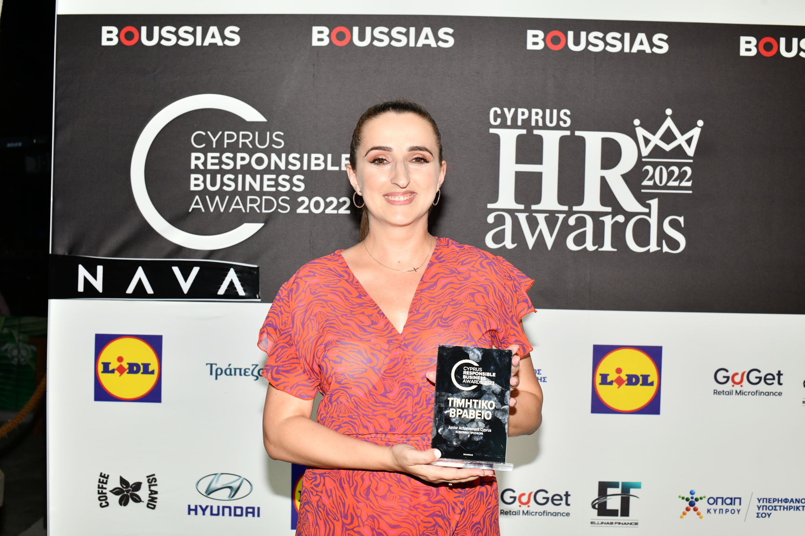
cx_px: 402
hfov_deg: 39.6
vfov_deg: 27.0
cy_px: 268
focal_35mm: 50
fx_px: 1118
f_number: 8
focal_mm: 50
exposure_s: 1/250
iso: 1250
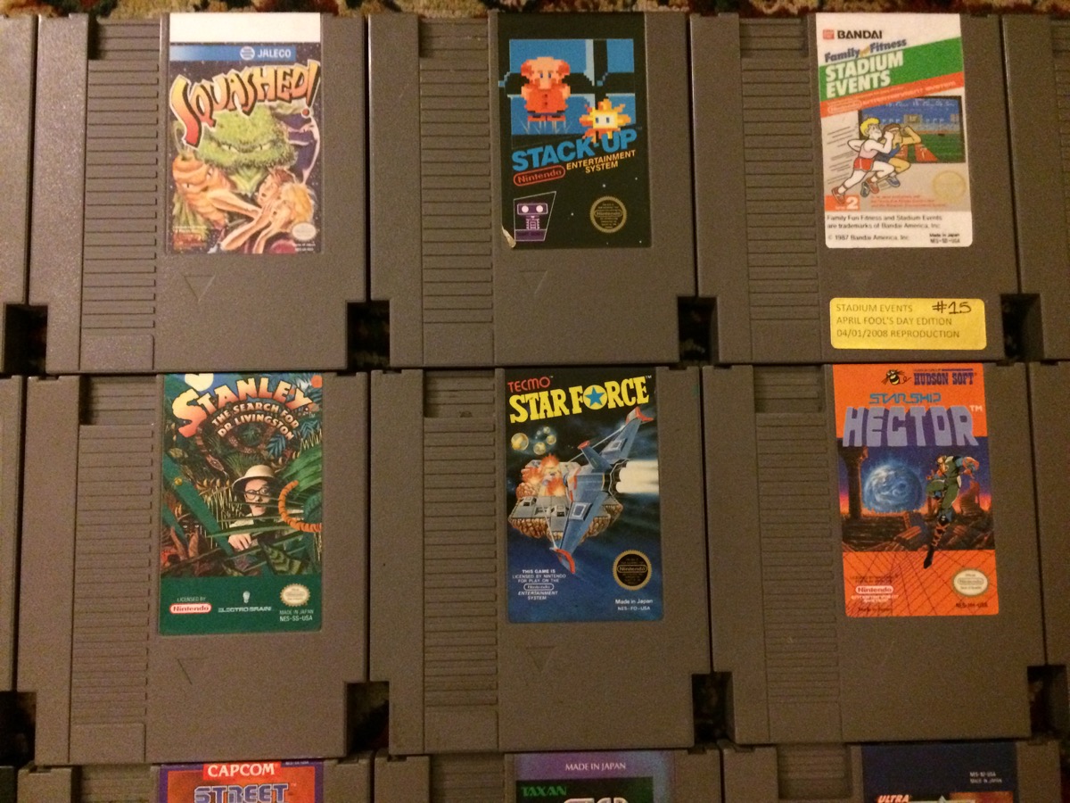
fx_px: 896
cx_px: 535
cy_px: 402
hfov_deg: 61.7
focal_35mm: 29
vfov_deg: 48.2
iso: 500
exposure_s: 1/15
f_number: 2.2
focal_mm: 4.15
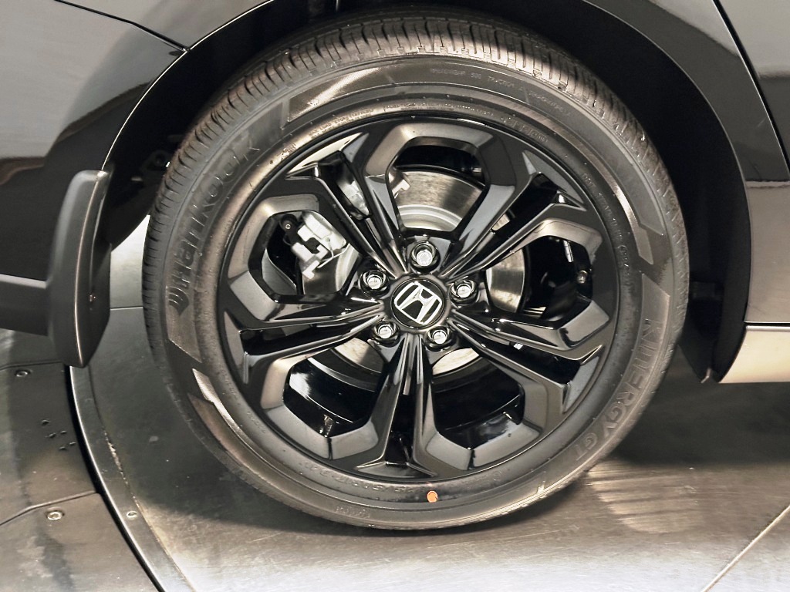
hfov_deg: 39.7
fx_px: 1095
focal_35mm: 48
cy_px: 296
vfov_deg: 30.3
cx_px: 395
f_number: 1.78
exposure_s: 1/20
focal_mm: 6.86
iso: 640
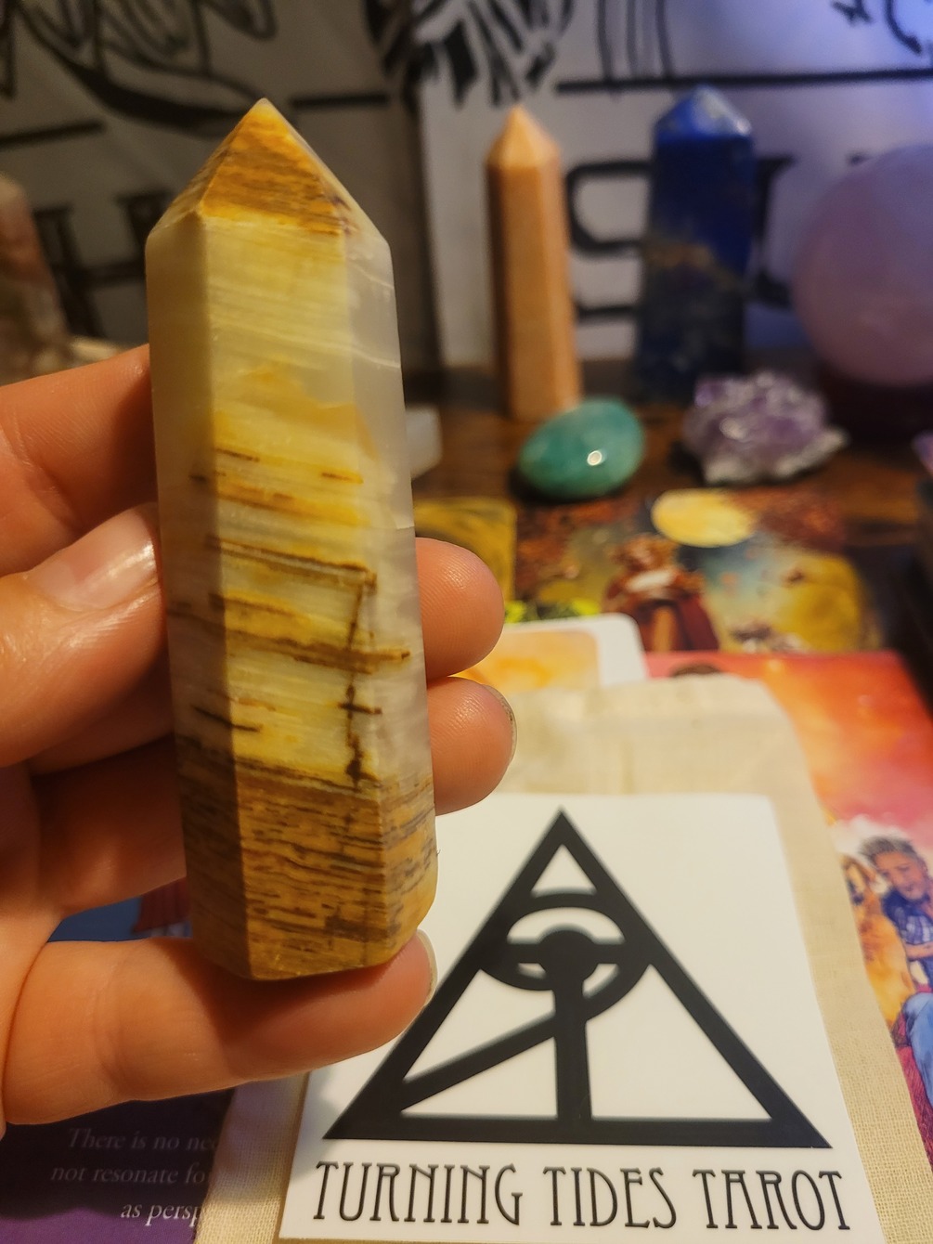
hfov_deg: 53.1
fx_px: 934
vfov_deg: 67.3
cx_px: 466
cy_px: 622
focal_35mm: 26
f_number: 1.8
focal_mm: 5.4
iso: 400
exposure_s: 1/40
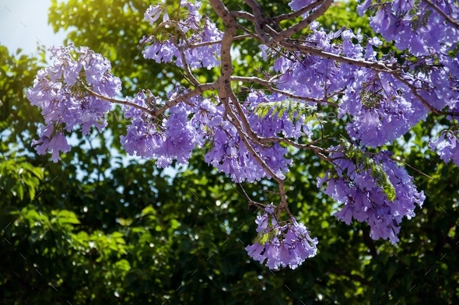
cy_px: 152
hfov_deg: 19.5
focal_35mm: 105
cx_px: 230
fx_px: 1337
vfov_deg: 13.0
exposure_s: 1/2000
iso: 200
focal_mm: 70
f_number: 5.3
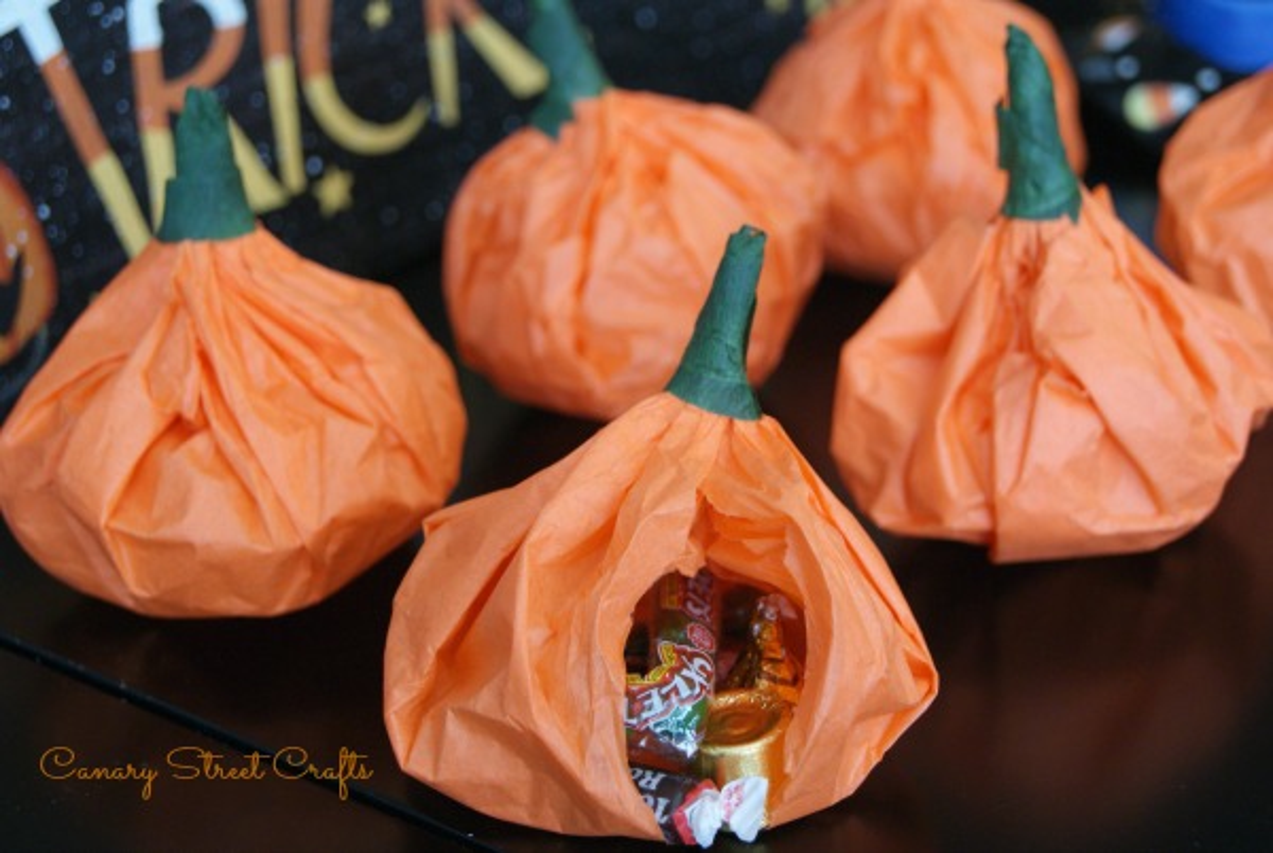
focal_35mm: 82
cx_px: 636
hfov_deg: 24.6
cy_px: 426
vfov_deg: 16.6
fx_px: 2922
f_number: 5.6
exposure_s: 1/10
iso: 400
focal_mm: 55
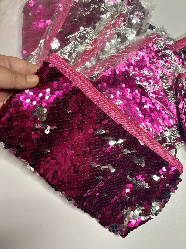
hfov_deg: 53.1
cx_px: 93
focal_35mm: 26
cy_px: 124
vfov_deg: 67.3
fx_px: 186
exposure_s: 1/50
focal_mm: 5.96
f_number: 1.6
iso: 125
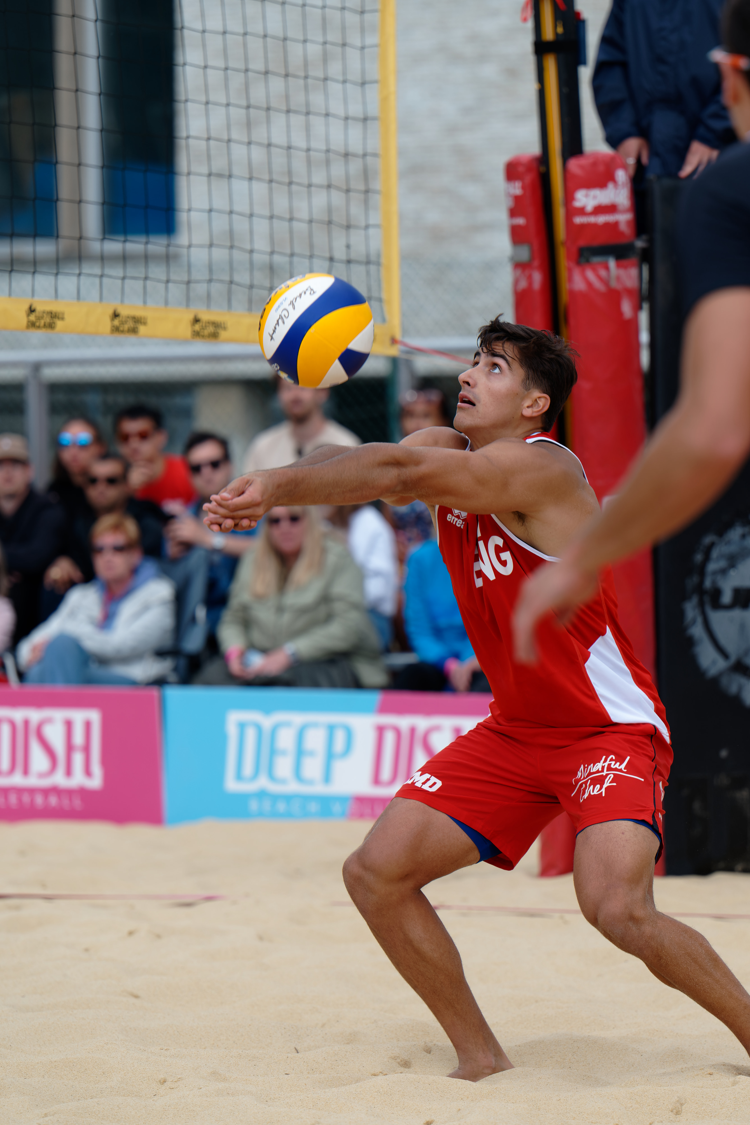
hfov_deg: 7.3
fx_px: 5875
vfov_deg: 10.9
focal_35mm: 188
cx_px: 562
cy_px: 563
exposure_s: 1/1600
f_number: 2.8
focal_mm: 125
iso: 180
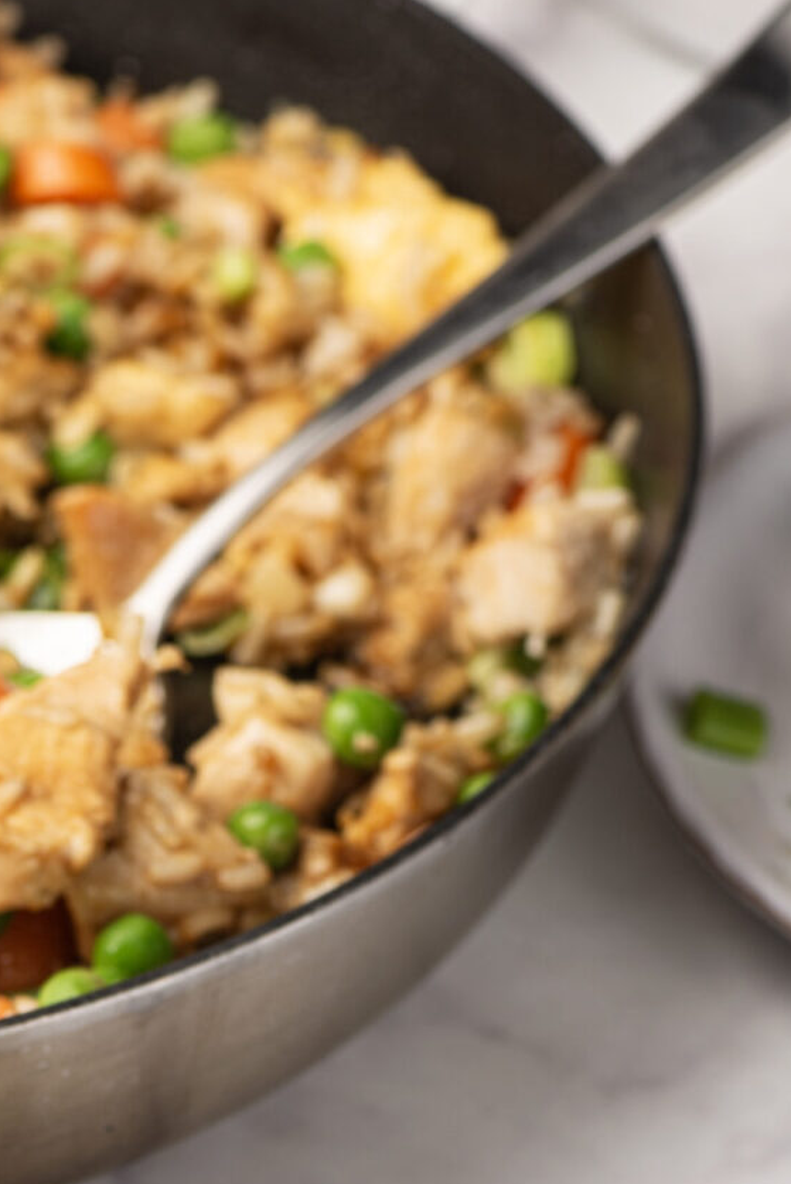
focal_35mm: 257
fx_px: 8459
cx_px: 156
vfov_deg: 8.0
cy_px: 1115
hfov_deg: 5.3
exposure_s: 1/160
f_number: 8
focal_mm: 105
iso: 100
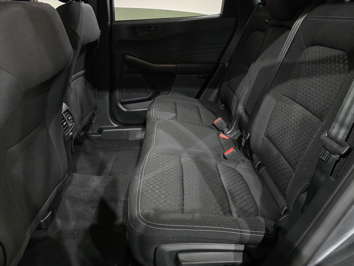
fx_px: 286
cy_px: 120
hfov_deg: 63.3
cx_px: 191
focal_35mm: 28
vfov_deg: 49.7
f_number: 1.7
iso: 1000
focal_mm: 6.3
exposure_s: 1/60
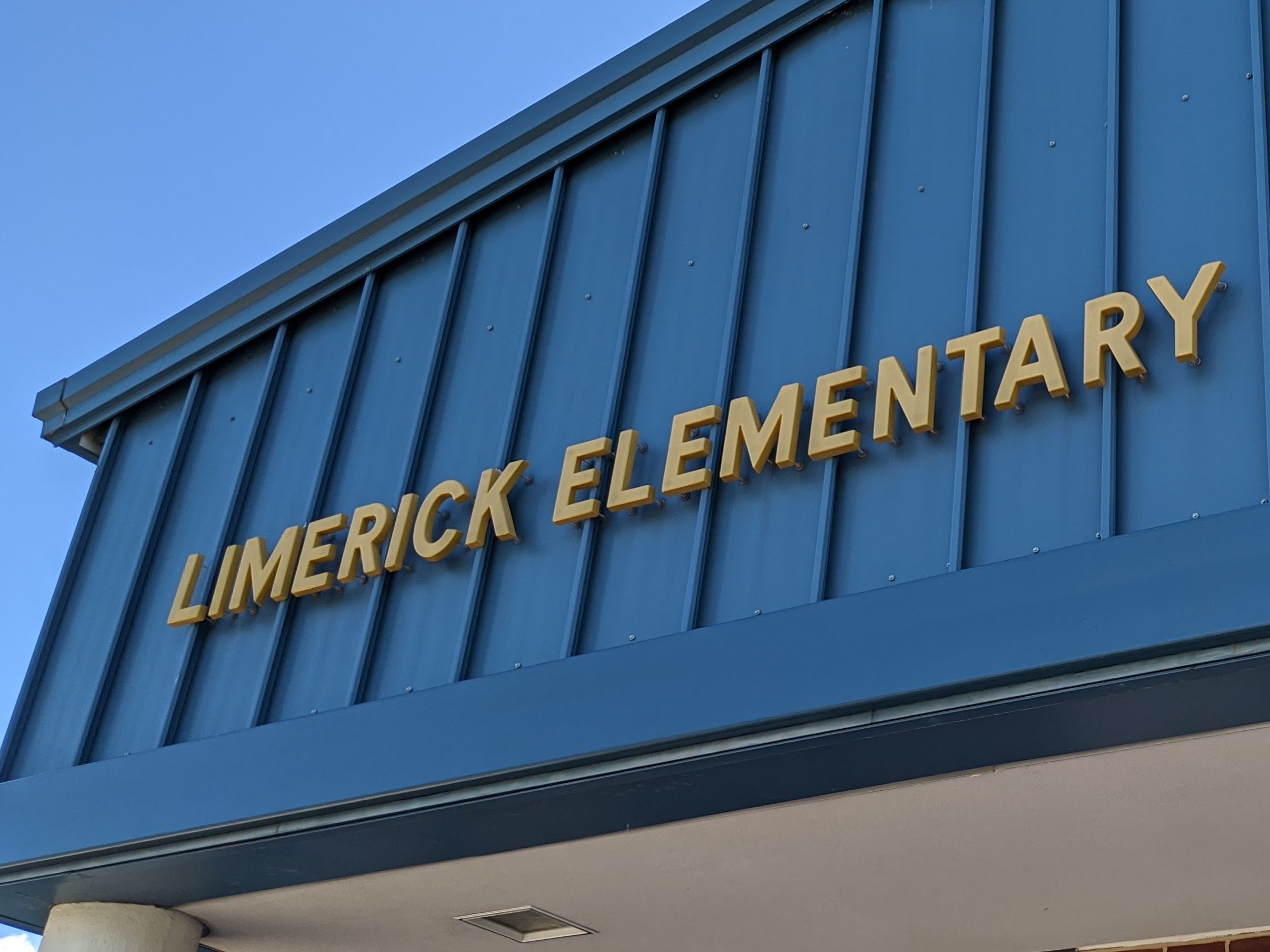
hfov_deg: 38.0
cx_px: 1045
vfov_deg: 30.2
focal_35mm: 48
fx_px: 1761
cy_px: 527
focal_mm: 4.38
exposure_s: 1/1381
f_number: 1.73
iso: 45
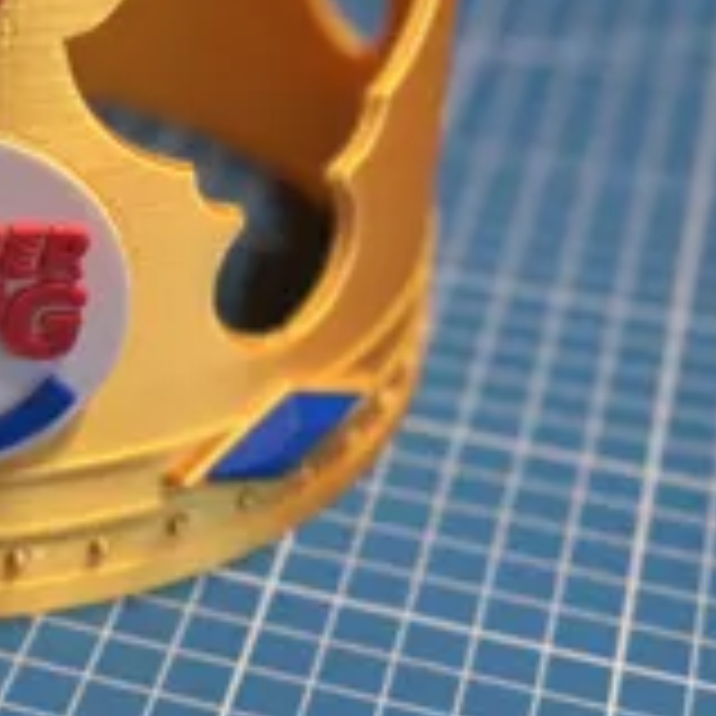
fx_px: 2504
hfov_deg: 15.8
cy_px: 63
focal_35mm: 107
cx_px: -95
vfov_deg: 16.1
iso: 125
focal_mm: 6.86
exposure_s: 1/65
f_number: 1.78
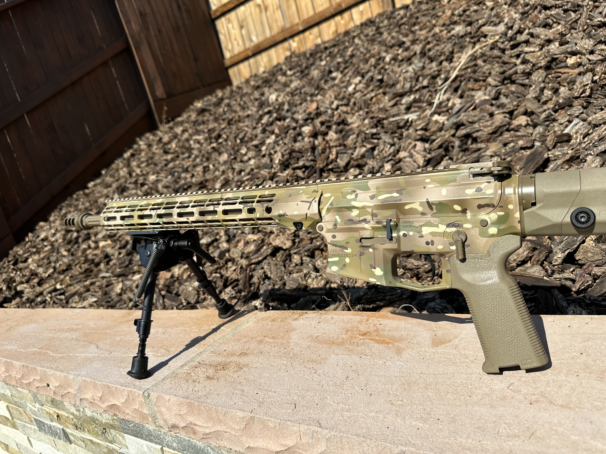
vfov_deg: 56.8
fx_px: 420
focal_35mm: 24
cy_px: 227
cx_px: 303
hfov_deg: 71.6
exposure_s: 1/4545
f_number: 1.78
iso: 80
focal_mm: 6.86
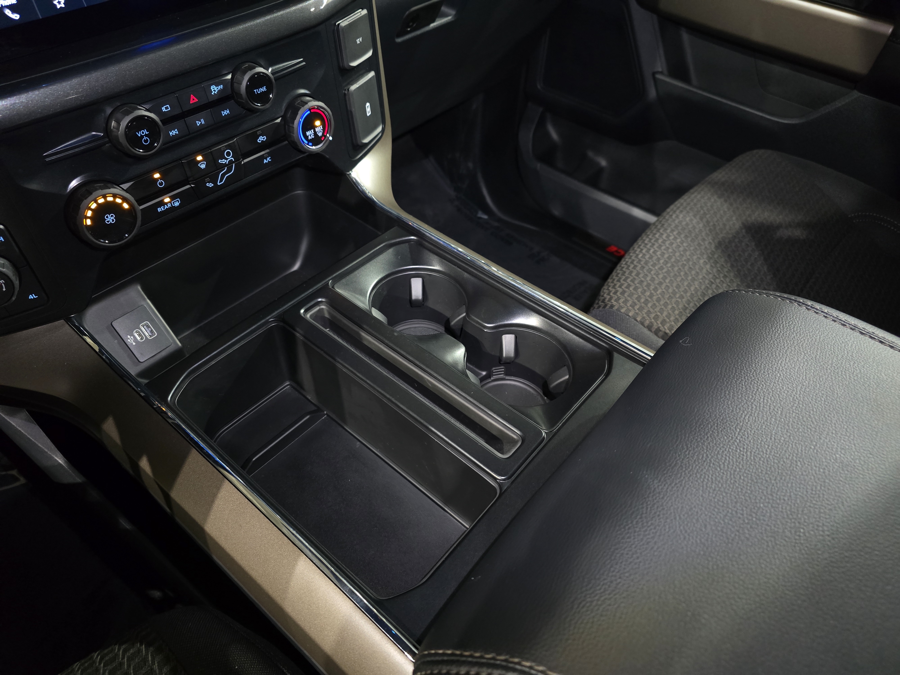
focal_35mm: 23
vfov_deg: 58.9
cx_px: 450
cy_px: 338
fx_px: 598
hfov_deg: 73.9
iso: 800
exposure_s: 1/60
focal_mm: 6.3
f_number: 1.7
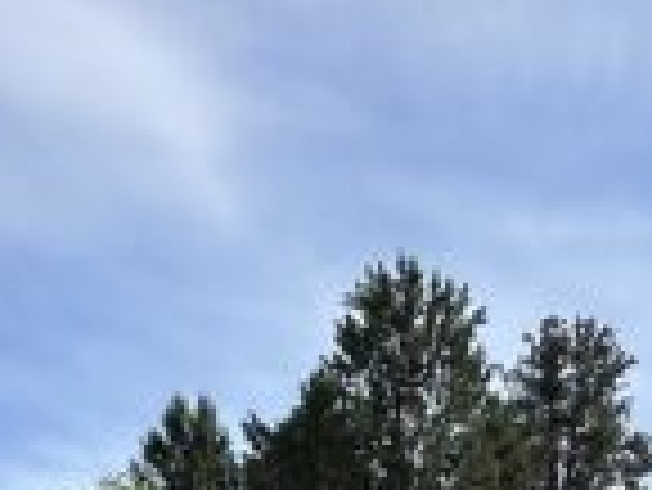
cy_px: 1038
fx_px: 1395
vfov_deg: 15.2
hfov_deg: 25.5
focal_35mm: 74
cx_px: 63
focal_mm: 2.22
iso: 40
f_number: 2.2
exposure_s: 1/1435
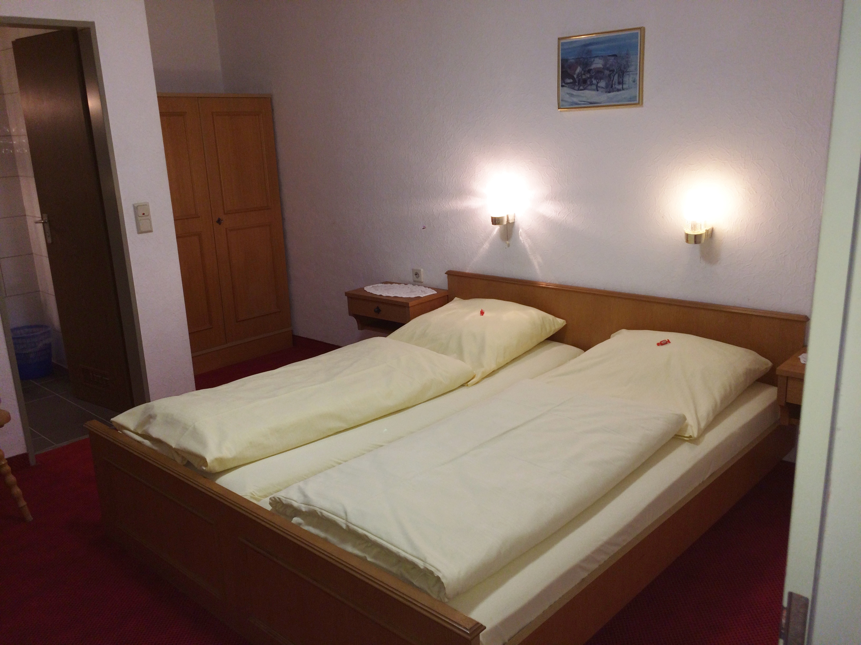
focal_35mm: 29
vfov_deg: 48.2
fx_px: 721
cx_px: 430
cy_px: 322
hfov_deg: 61.7
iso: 50
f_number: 2.2
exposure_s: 1/33
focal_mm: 4.15
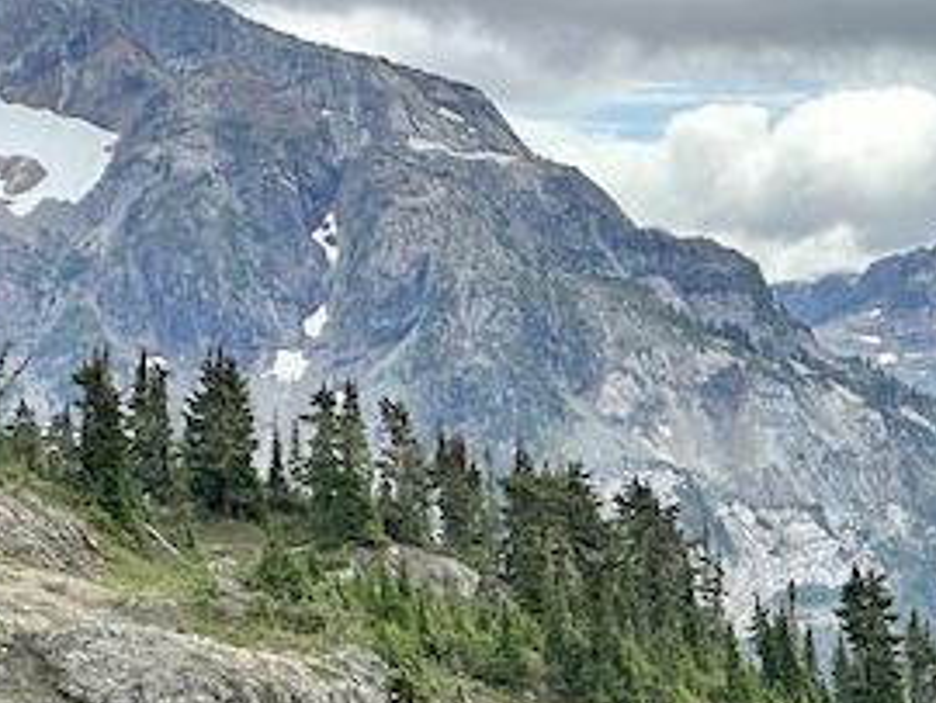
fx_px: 6170
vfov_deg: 6.5
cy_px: 786
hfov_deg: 8.7
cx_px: 731
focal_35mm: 228
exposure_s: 1/389
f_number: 2.8
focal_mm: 9
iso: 32
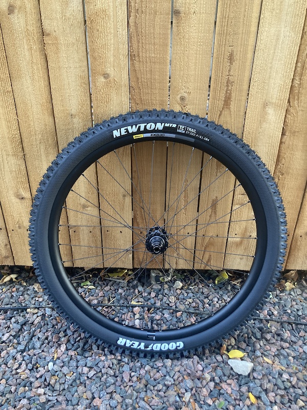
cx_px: 154
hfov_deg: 49.7
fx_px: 331
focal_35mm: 28
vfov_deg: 63.4
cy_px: 205
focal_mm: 3.99
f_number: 1.8
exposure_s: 1/60
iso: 250
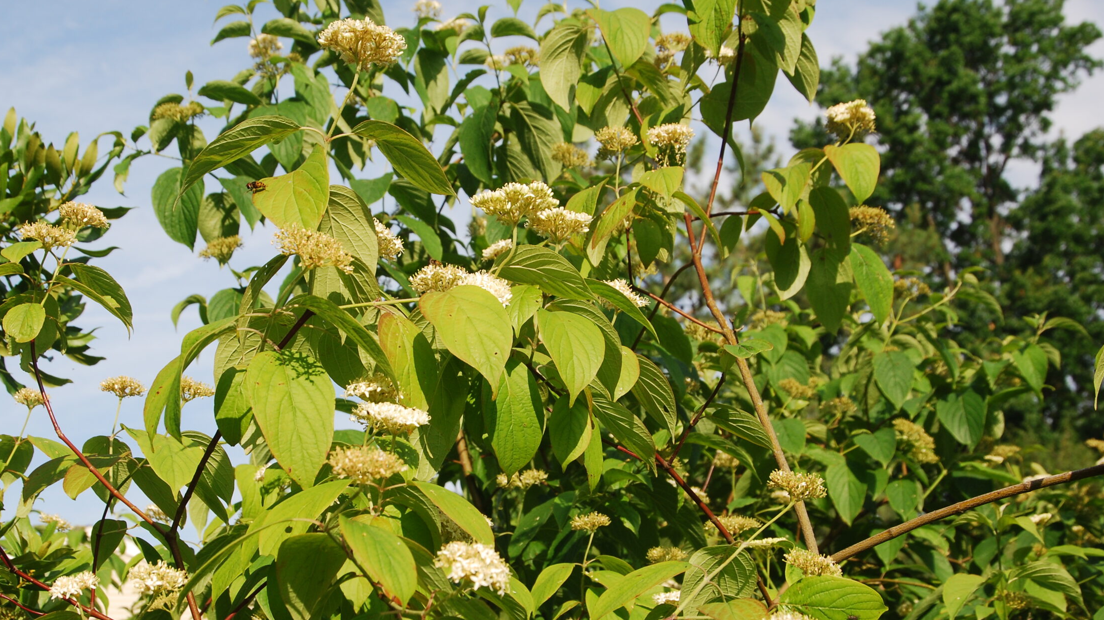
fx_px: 1815
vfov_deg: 19.4
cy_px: 396
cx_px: 490
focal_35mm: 62
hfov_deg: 33.8
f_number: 10
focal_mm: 34
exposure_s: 1/250
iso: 180
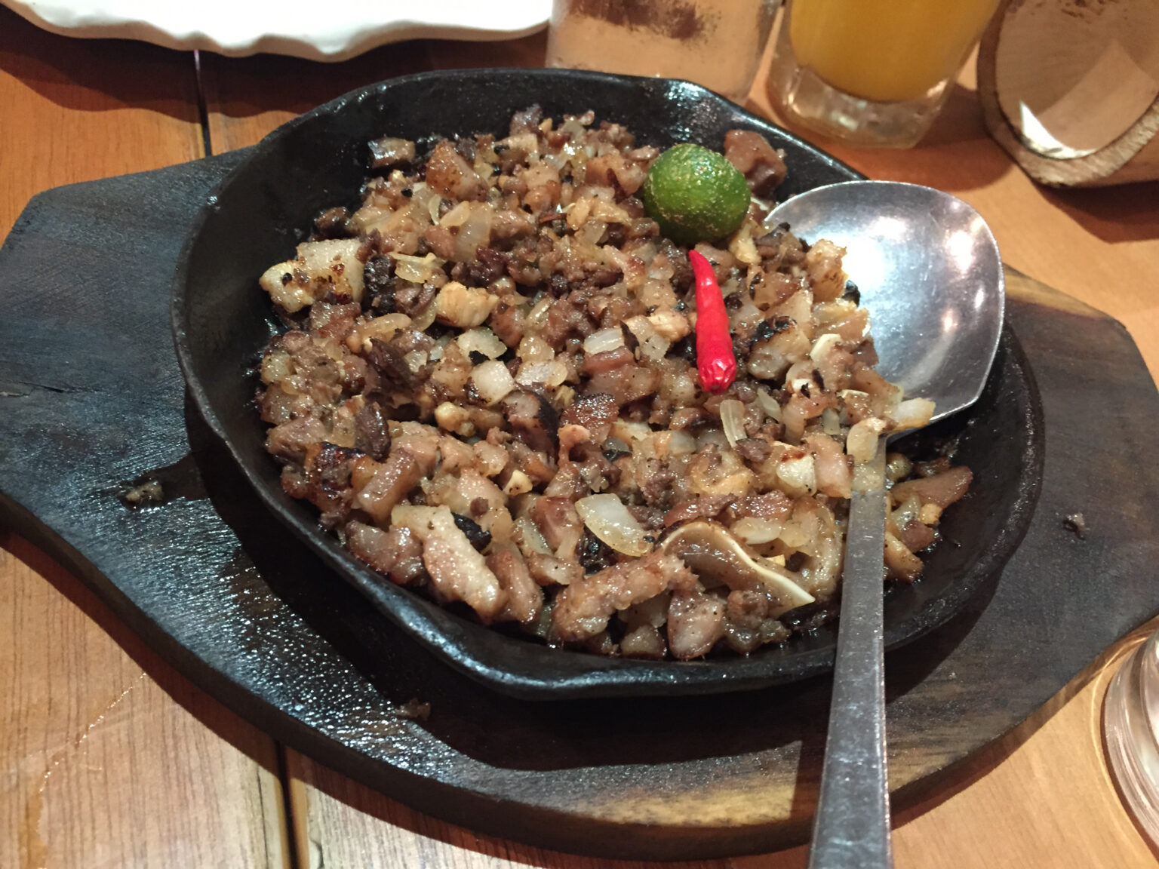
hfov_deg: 61.7
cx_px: 580
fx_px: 971
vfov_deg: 48.2
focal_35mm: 29
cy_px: 434
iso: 250
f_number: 2.2
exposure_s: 1/15
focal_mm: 4.15
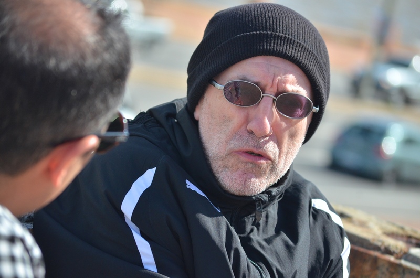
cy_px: 139
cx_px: 210
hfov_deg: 11.3
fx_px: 2131
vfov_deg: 7.5
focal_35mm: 183
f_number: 6.3
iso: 500
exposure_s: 1/2000
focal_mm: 122
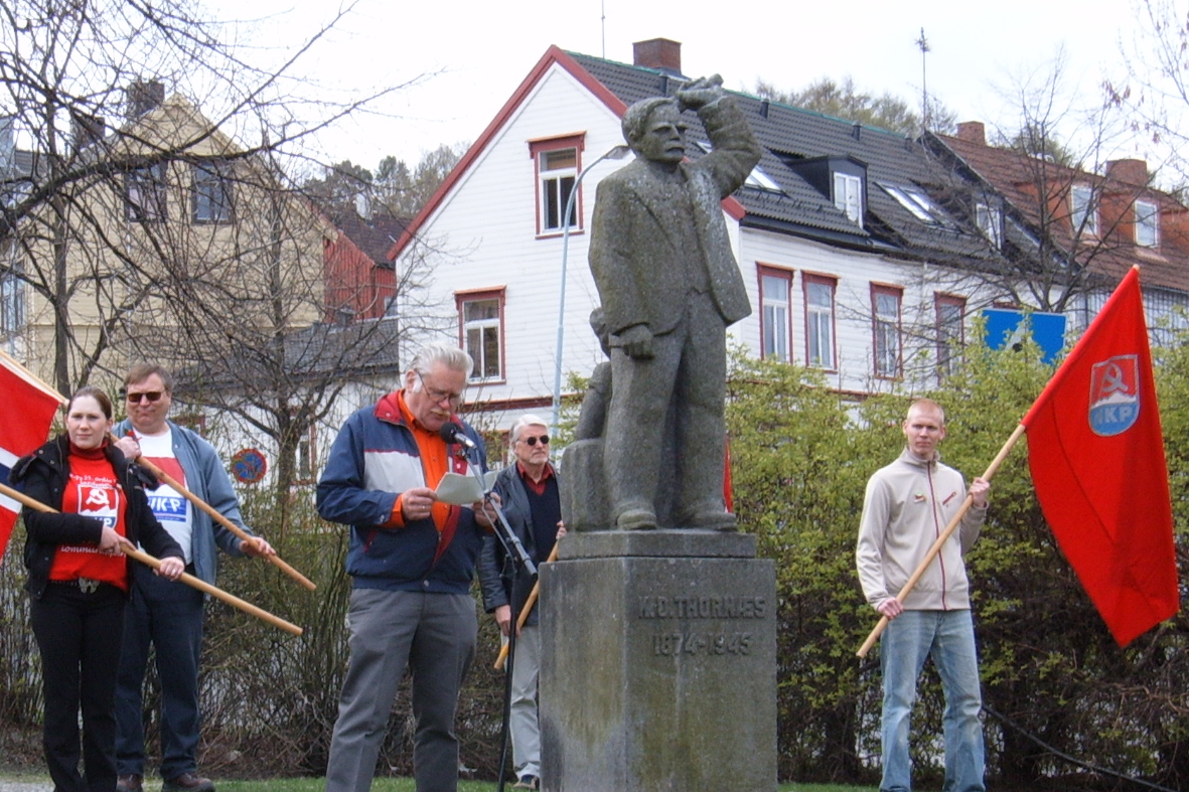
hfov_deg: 21.8
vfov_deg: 14.7
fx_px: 3071
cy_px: 495
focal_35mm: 93
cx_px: 400
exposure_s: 1/60
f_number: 7.7
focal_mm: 11
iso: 63
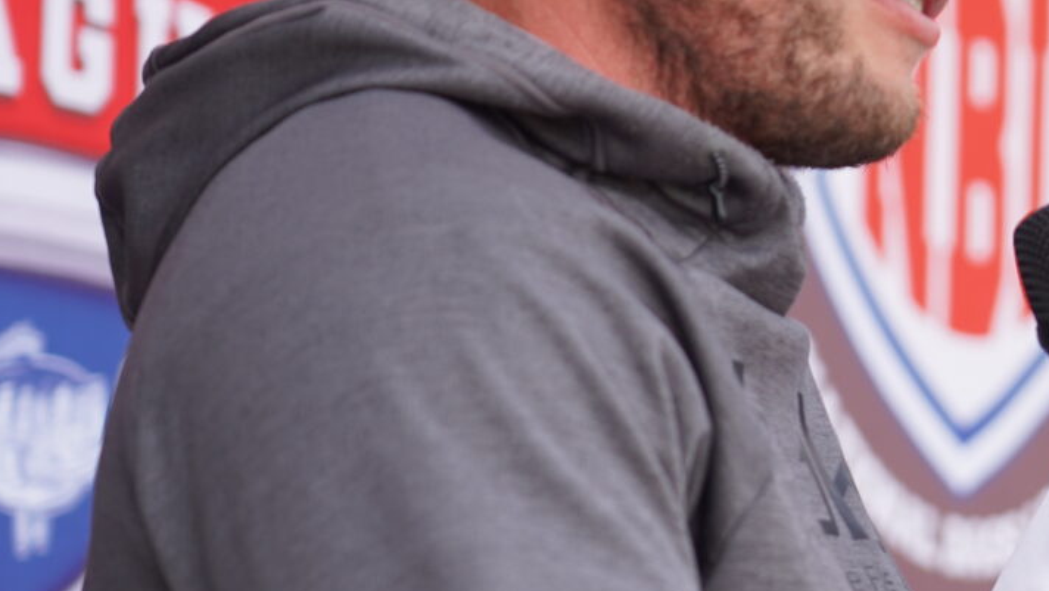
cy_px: 238
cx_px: 1037
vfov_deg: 4.4
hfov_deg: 7.8
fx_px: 7707
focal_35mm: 277
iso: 100
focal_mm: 92
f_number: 4
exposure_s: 1/160
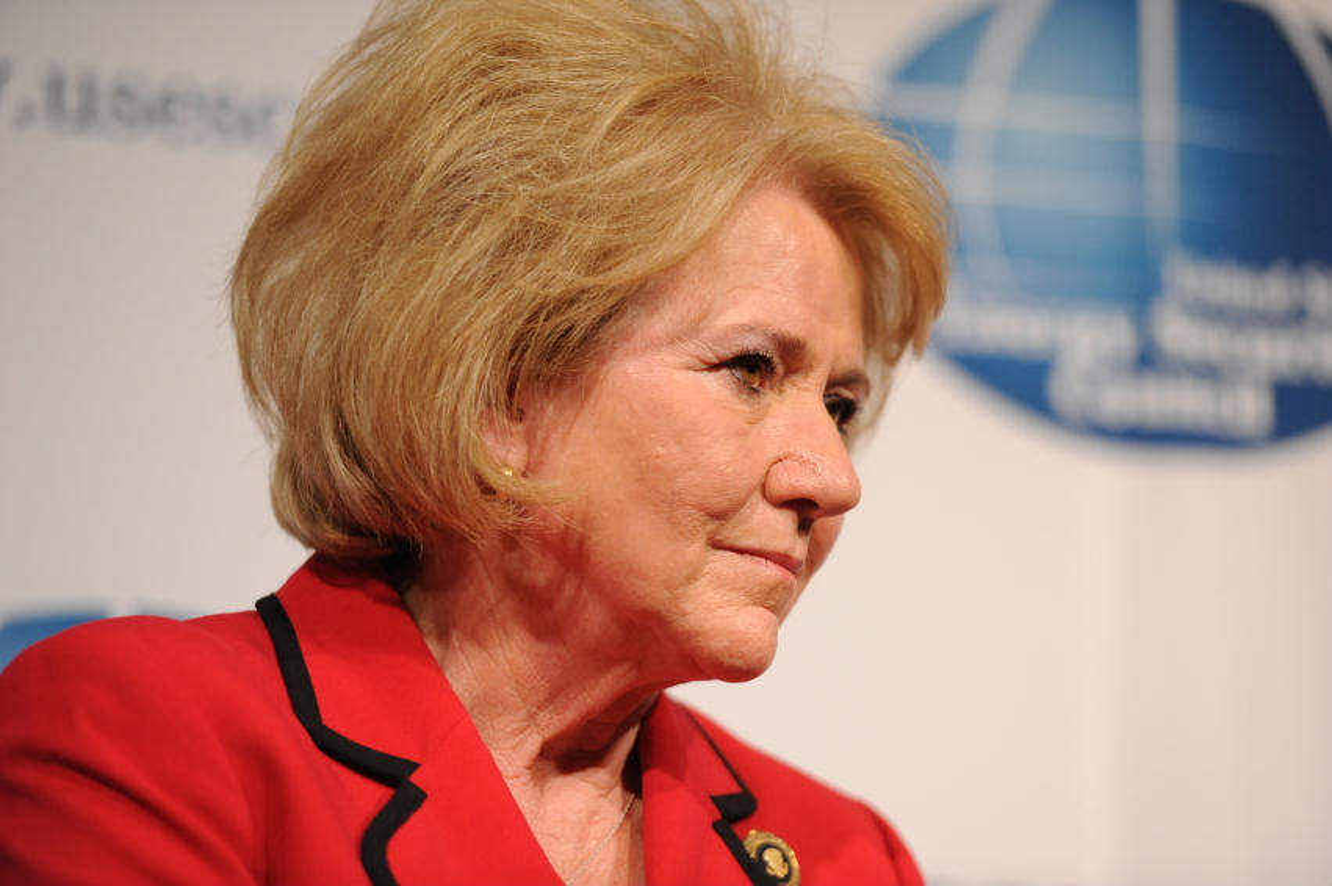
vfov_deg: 6.9
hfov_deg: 10.3
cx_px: 666
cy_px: 443
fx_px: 7394
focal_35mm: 200
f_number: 2.8
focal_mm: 200
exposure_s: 1/500
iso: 2000
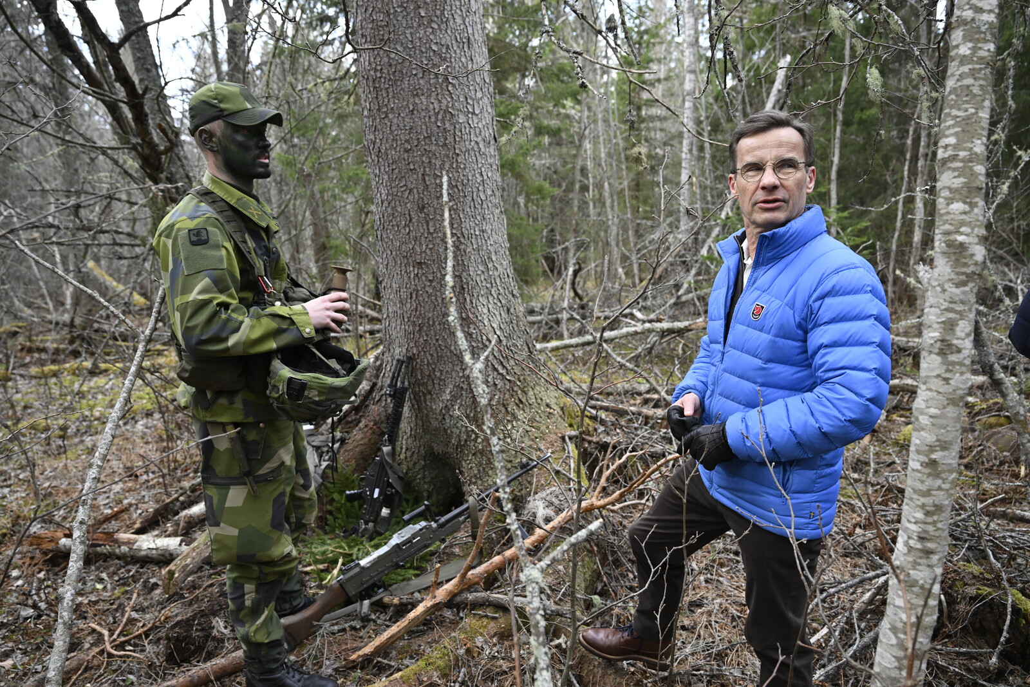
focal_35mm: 24
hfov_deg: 73.7
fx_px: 687
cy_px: 344
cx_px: 515
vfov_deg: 53.1
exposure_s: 1/800
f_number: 4
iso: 1600
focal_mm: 24
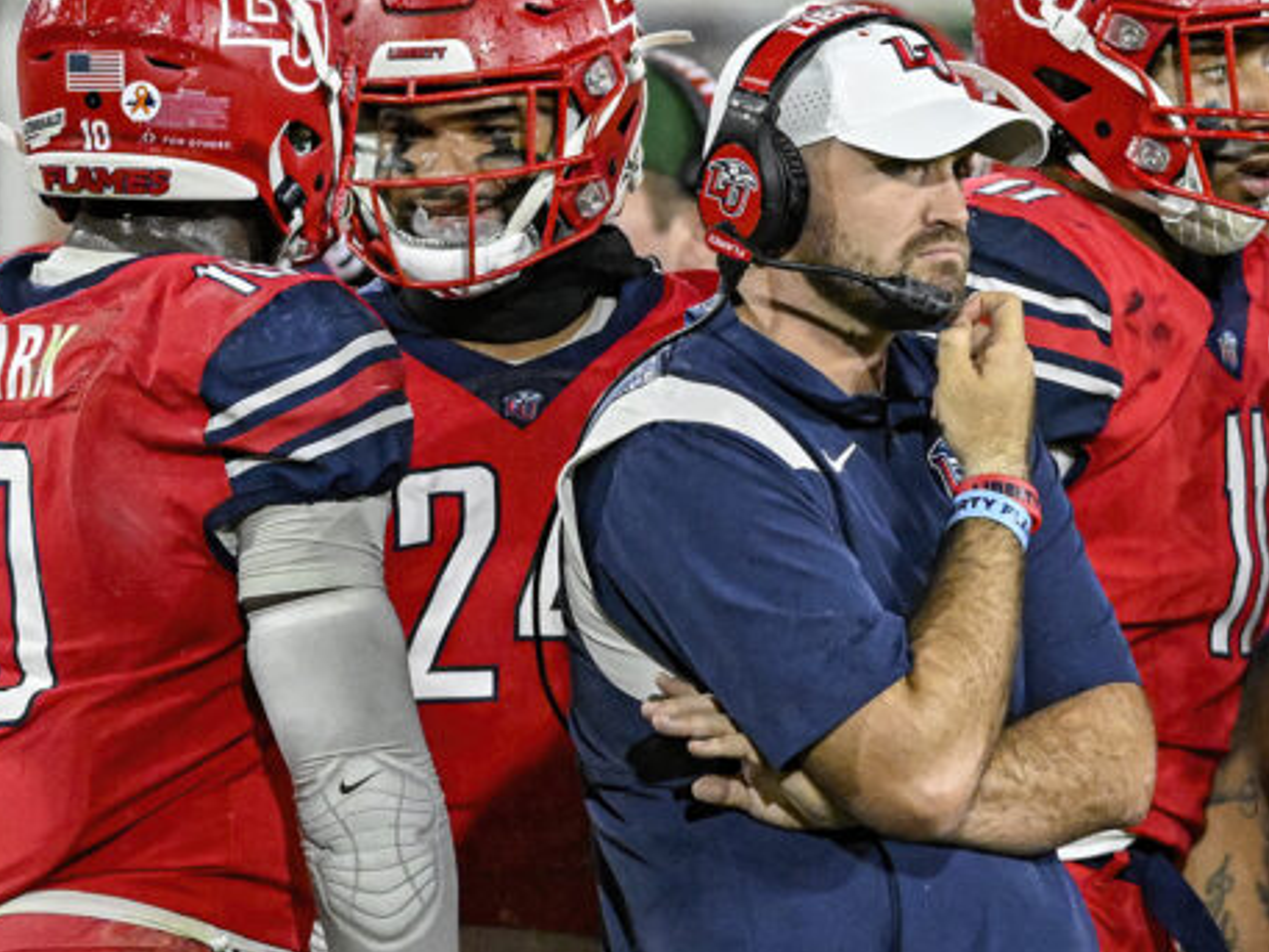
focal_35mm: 1291
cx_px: 1069
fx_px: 47340
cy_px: 544
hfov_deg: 1.5
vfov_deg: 1.2
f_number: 4
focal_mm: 400
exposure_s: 1/1600
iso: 6400
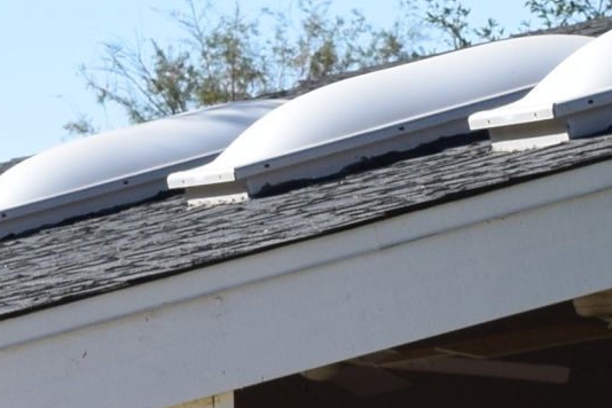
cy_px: 313
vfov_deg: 2.5
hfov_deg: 3.7
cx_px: 355
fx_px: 9536
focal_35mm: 561
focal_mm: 52
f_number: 9
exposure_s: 1/400
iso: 200
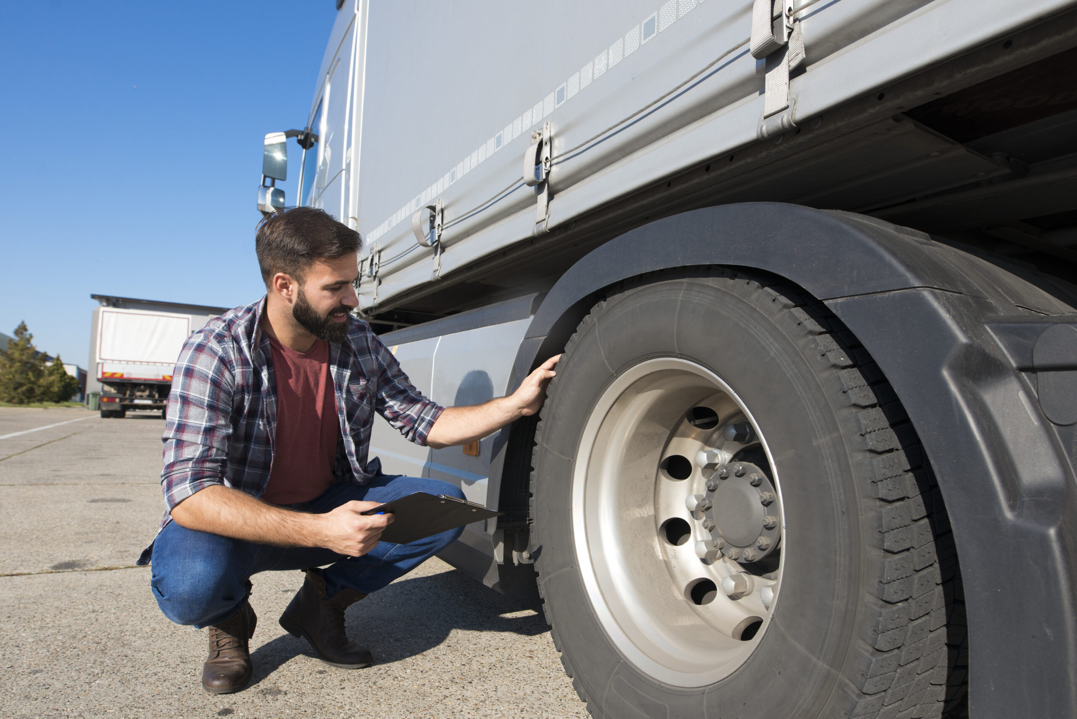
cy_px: 360
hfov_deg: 84.0
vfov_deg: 62.0
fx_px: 599
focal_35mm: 20
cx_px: 538
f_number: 6.3
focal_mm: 20
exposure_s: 1/1000
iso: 320
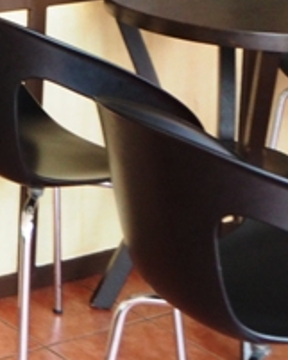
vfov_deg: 13.8
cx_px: -351
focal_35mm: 132
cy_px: -150
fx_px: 1405
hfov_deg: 10.4
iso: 1250
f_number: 5
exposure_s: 1/125
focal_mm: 16
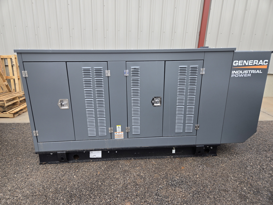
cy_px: 102
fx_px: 181
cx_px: 136
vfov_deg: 58.9
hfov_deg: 73.9
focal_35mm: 23
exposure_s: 1/252
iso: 25
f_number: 1.8
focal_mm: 5.4
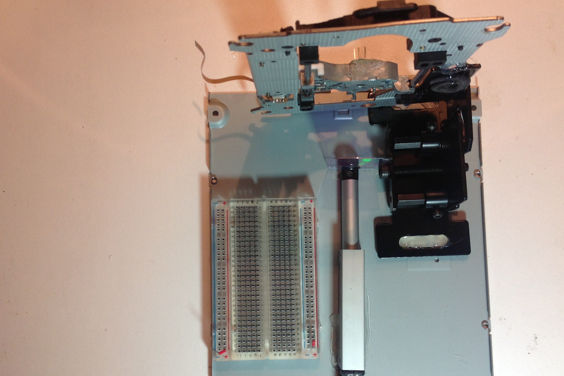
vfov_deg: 33.3
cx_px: 286
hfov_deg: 48.5
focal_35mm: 40
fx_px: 627
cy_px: 217
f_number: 2.4
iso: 80
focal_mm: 4.28
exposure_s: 1/60
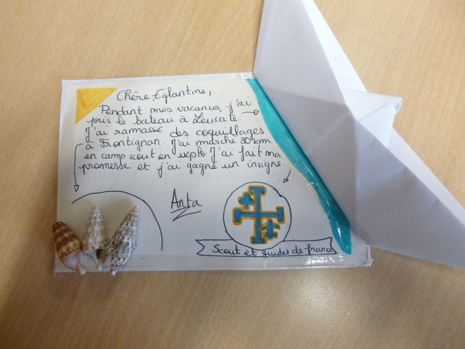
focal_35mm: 25
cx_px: 232
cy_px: 174
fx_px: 336
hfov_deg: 69.4
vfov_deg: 54.9
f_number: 3.1
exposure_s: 1/50
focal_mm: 4.5
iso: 400
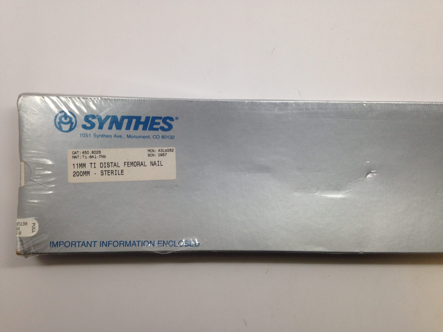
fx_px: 422
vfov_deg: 42.9
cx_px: 222
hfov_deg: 55.4
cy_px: 166
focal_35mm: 33
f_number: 2.4
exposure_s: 1/60
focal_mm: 4.12
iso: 64
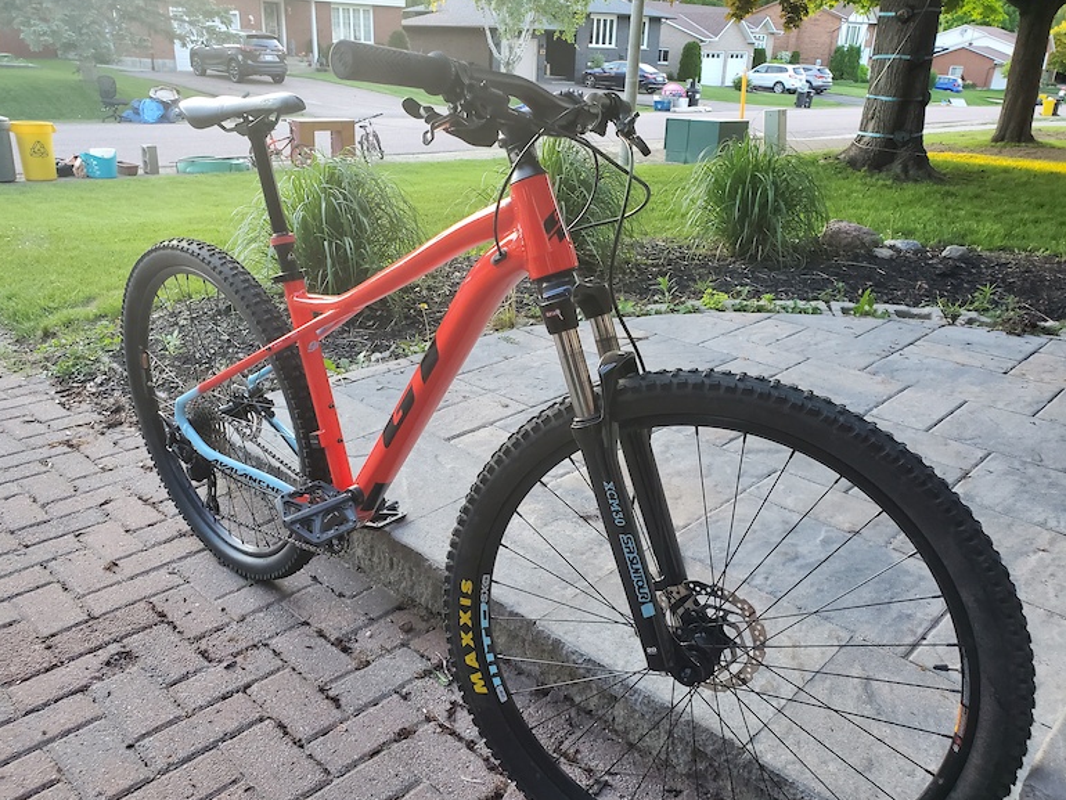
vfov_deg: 51.4
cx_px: 515
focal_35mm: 27
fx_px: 832
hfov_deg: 65.3
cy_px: 400
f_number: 2.4
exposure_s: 1/120
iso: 250
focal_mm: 4.3
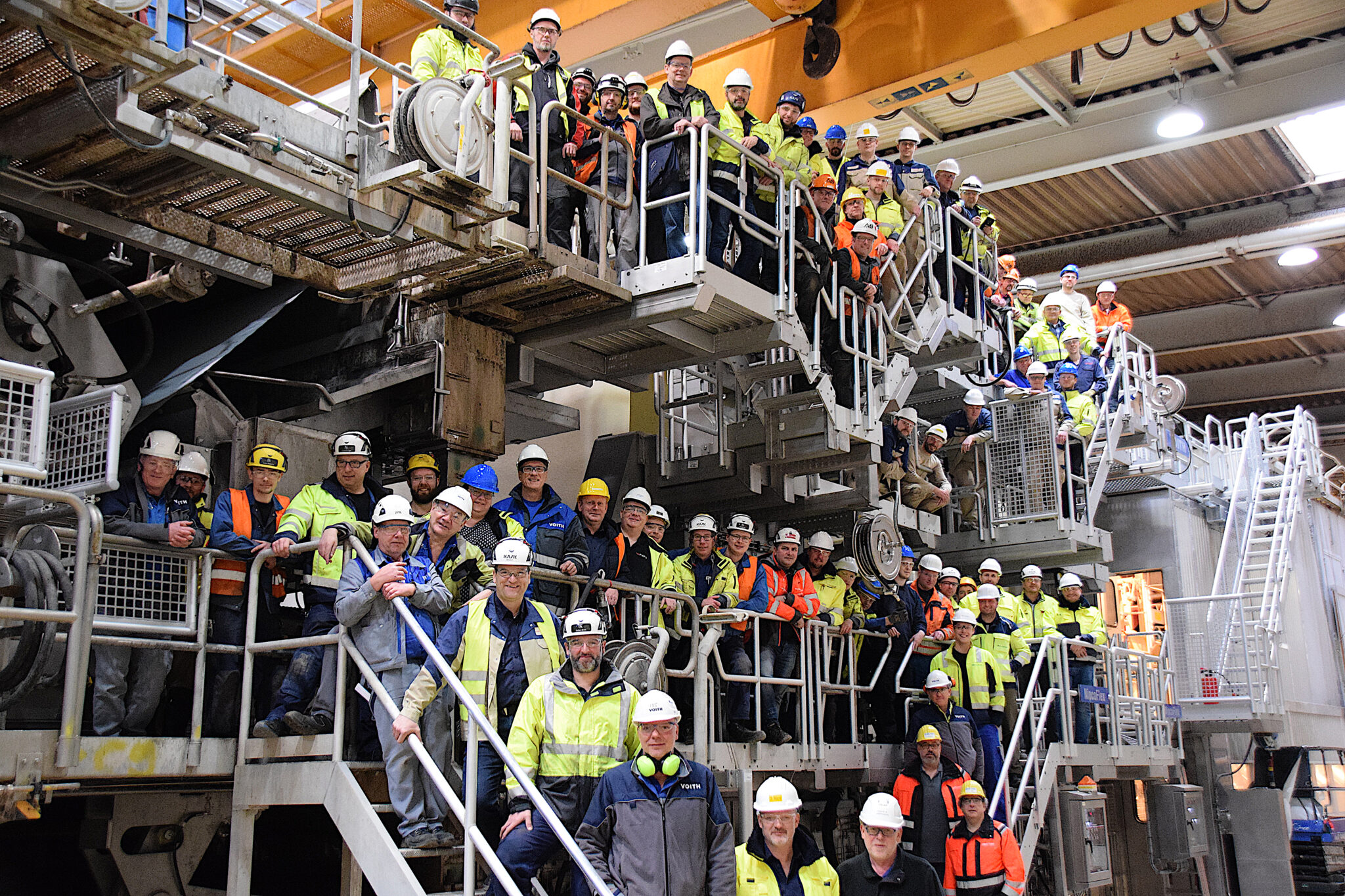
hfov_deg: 57.2
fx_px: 1233
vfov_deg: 40.0
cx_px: 672
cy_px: 448
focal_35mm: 33
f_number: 3.8
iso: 3200
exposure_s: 1/40
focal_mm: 22
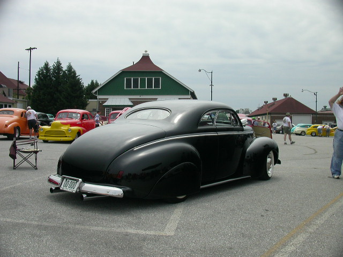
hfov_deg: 49.0
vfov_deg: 37.7
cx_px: 172
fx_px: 377
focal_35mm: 38
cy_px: 128
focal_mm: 7.85
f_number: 3.3
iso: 100
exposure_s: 1/806
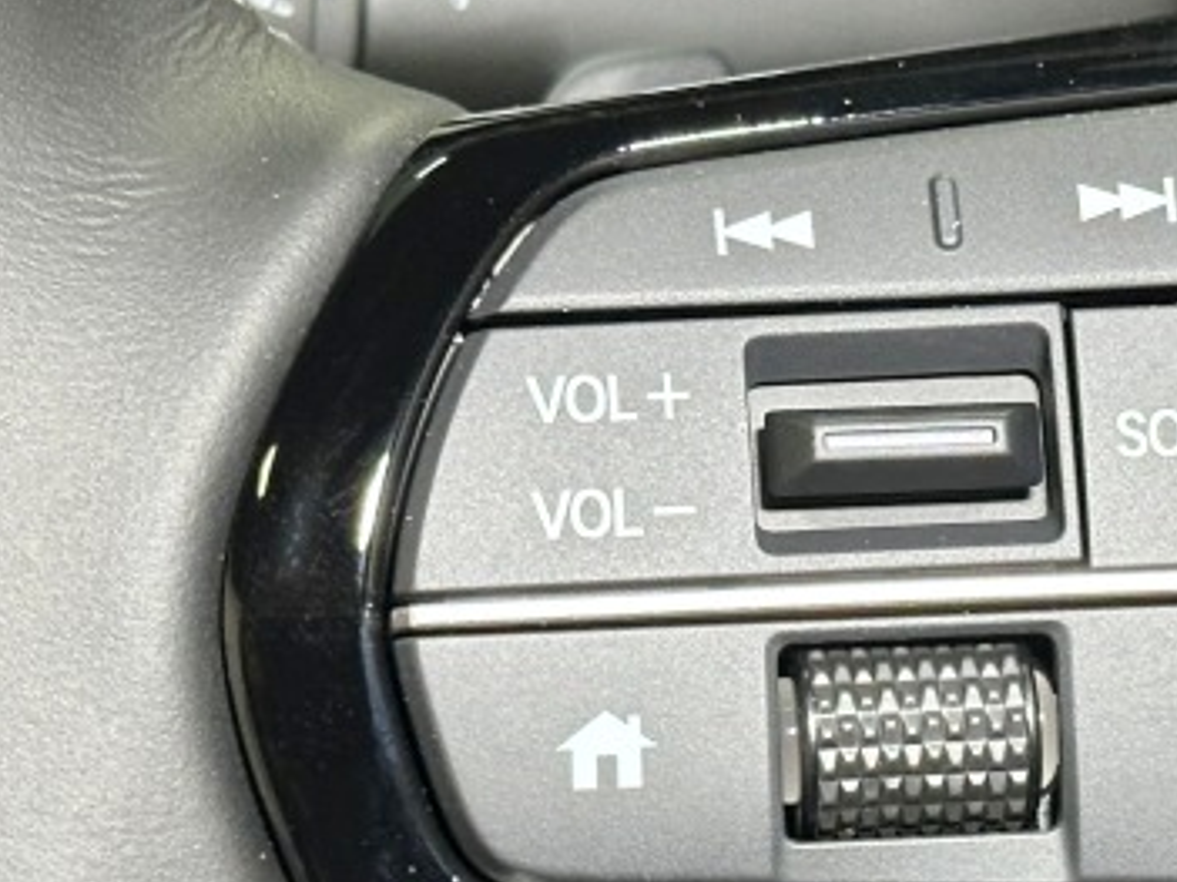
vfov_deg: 10.6
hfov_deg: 14.1
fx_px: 4759
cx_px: 868
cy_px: 516
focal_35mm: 140
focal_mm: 6.86
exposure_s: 1/40
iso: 400
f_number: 1.78
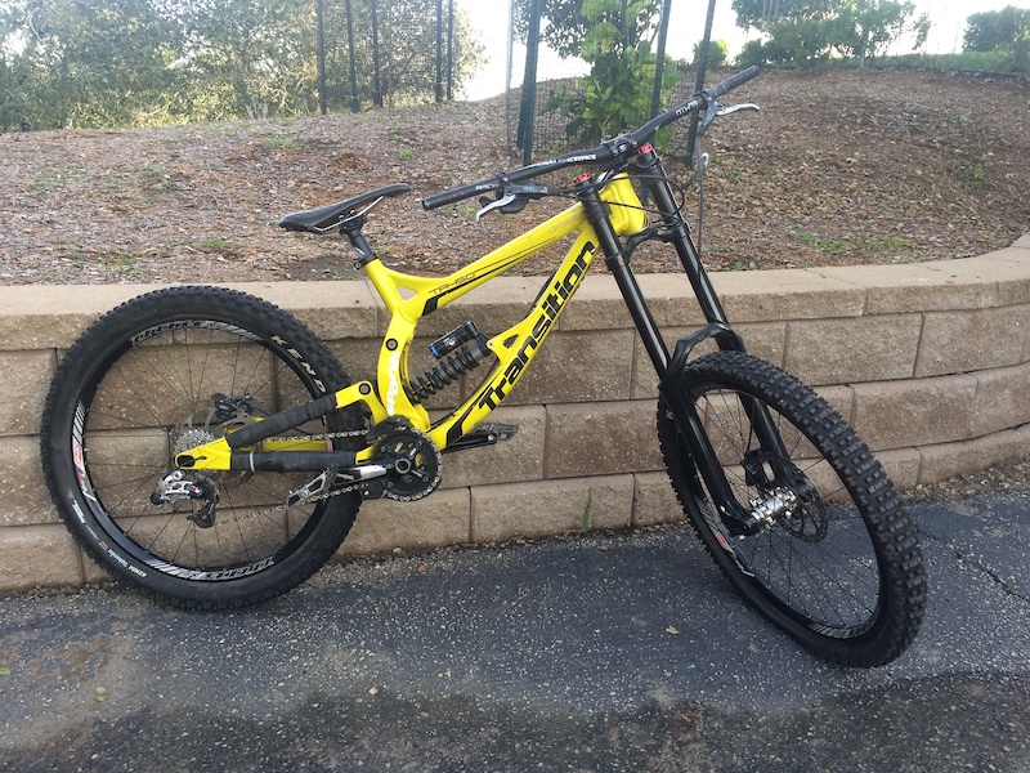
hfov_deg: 61.7
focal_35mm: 29
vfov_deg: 48.2
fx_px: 863
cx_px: 515
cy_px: 386
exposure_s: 1/120
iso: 50
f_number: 2.2
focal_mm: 4.15
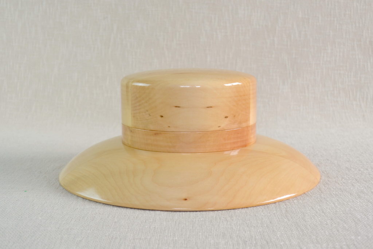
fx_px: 373
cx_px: 186
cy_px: 124
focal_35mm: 36
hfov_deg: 53.1
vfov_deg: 36.9
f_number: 5
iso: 100
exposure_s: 1/100
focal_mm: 24
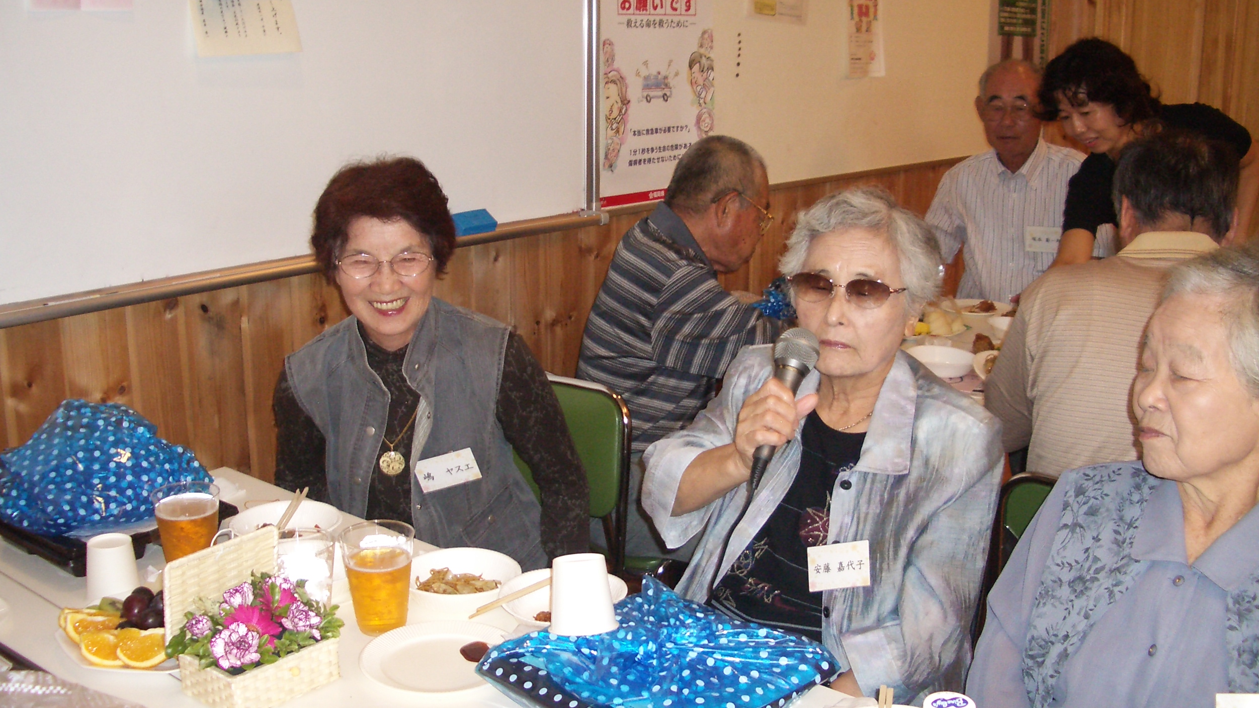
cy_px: 358
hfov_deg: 51.6
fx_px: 1302
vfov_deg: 30.4
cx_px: 628
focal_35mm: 39
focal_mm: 5.8
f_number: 2.6
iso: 200
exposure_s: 1/60
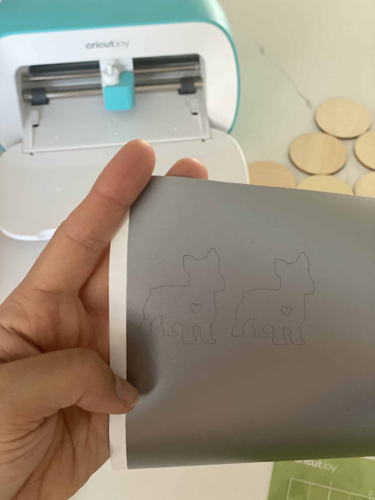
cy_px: 250
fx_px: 751
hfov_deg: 28.0
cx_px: 188
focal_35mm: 52
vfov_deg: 36.8
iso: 250
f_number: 2
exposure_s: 1/78
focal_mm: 6
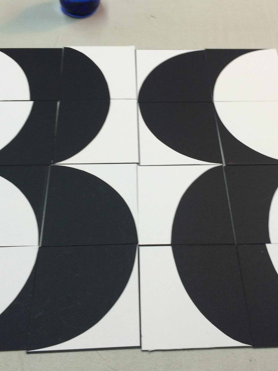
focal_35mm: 40
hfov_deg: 35.9
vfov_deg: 46.7
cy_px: 167
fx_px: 428
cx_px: 157
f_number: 2.2
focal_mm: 4.15
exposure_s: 1/33
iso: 80
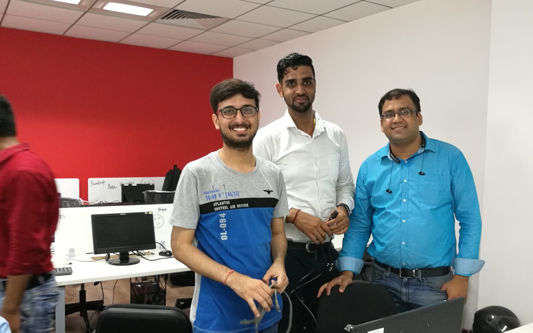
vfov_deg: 37.2
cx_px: 307
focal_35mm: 34
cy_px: 184
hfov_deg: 56.5
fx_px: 494
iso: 250
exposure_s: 1/33.3
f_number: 2.2
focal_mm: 4.5
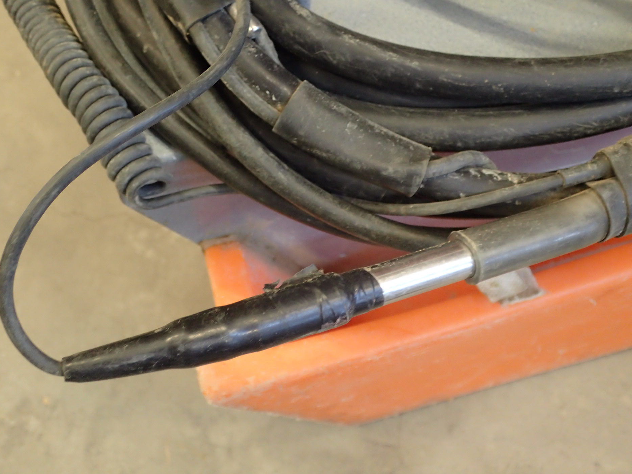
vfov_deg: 32.9
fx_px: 803
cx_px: 314
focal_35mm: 44
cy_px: 232
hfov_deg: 42.9
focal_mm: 7.86
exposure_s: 1/40
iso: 400
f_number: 2.9
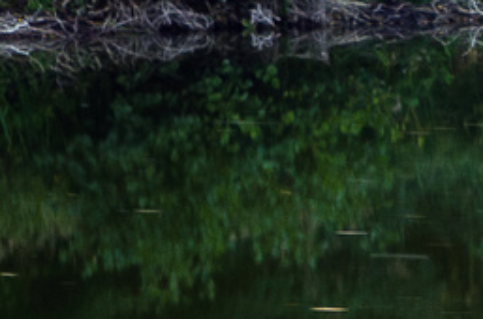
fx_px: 6371
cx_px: 1493
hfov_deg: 4.2
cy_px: 546
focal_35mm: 476
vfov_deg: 2.9
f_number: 6.3
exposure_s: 30
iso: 100
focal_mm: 50
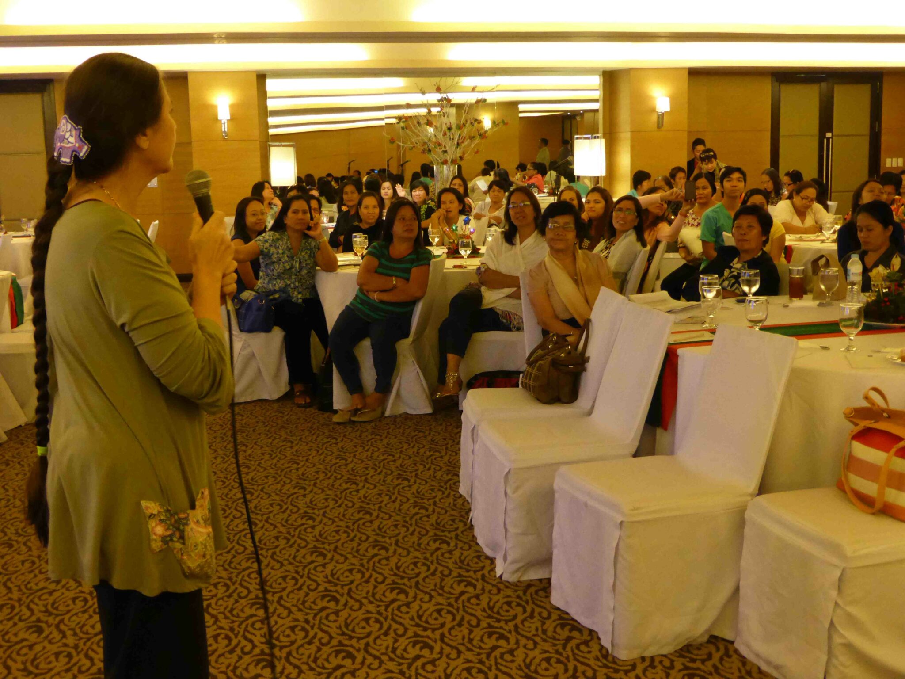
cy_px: 340
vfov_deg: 36.0
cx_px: 452
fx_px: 1046
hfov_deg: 46.8
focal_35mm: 40
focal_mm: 6.9
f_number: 3.9
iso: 800
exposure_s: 1/25
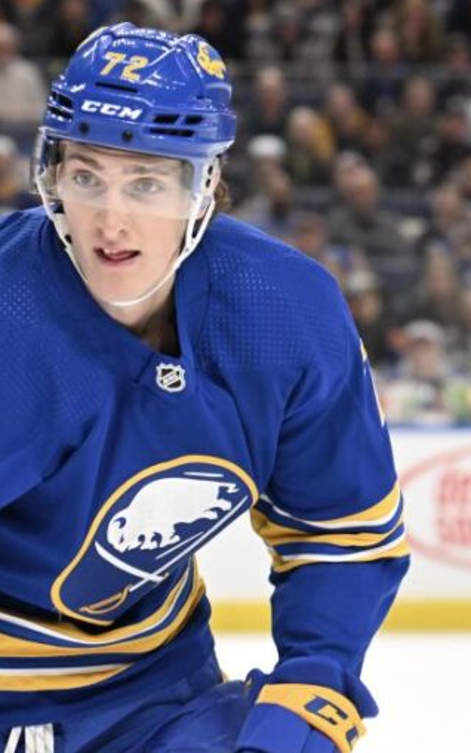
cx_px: 70
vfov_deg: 14.3
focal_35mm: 146
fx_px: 2999
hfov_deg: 9.0
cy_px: 376
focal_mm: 95
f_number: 3.5
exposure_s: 1/1600
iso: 4000
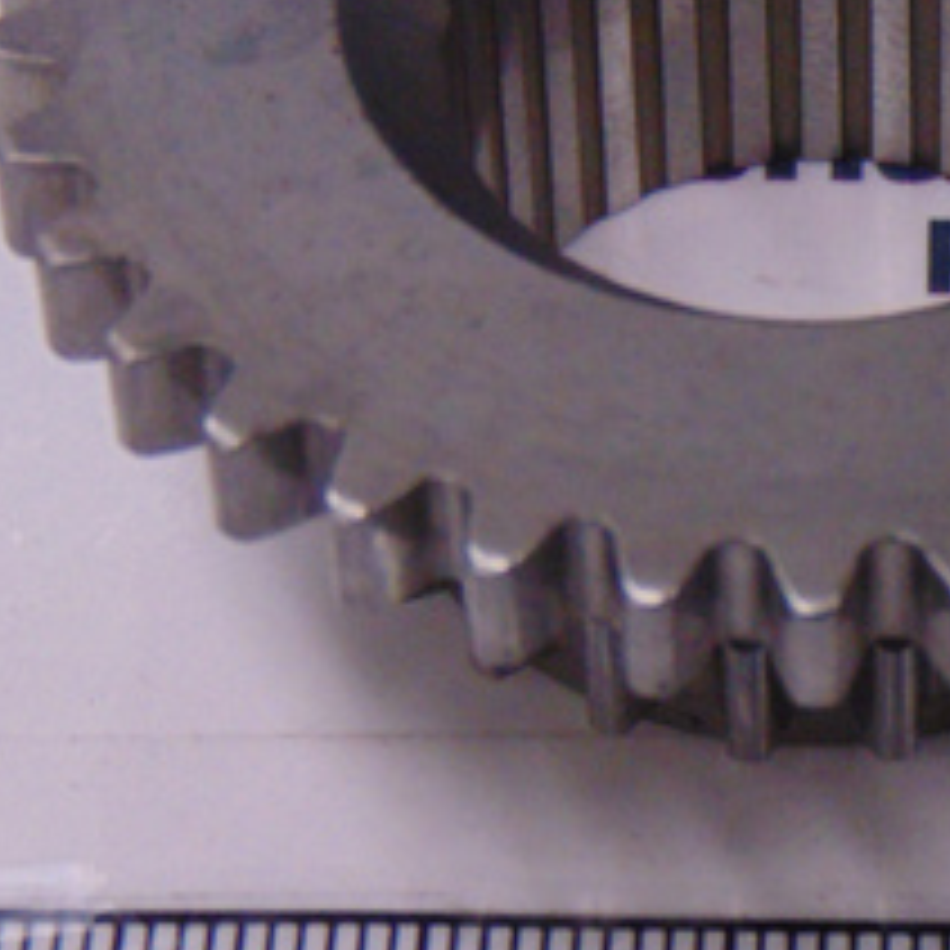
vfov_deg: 9.2
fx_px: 5899
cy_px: 405
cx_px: 887
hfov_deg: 9.2
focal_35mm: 190
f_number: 3.7
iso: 80
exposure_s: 1/30
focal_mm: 12.8
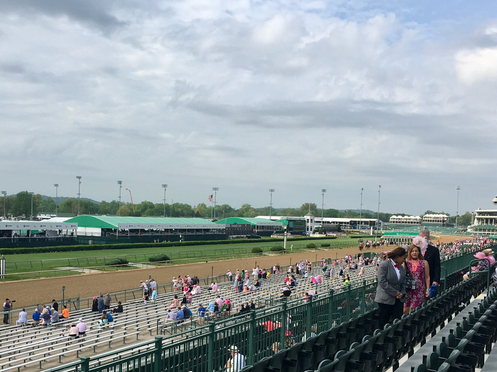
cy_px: 205
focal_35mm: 35
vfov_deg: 40.6
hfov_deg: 52.5
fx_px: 502
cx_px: 219
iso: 25
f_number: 2.2
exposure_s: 1/1241
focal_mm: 4.15
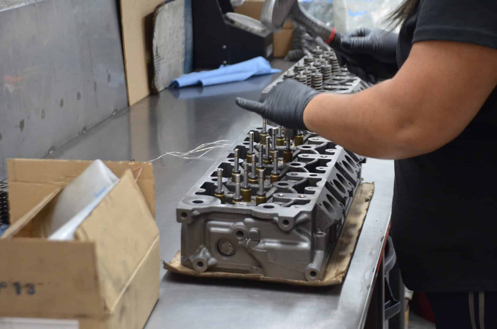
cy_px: 164
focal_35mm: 78
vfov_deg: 17.4
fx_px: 1074
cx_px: 248
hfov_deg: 26.0
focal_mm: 52
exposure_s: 1/30
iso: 1250
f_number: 5
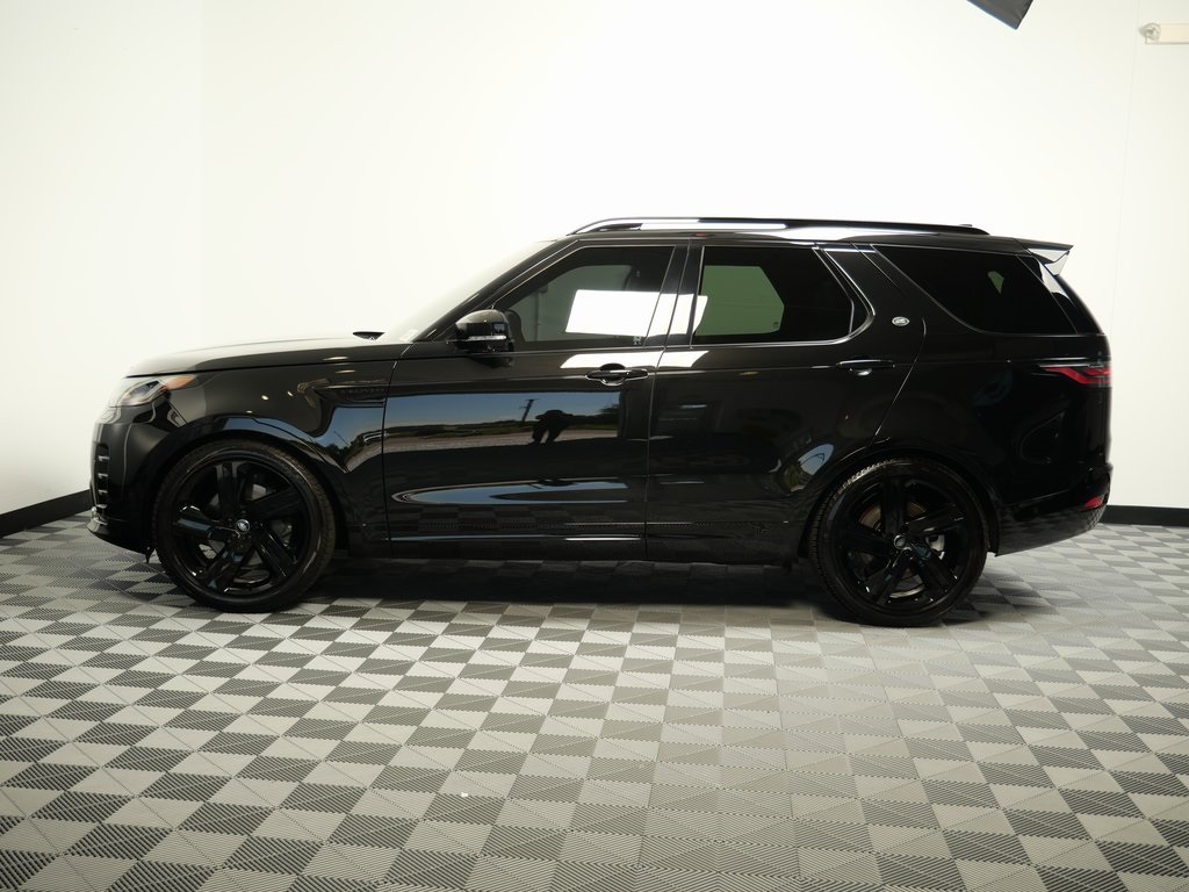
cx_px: 594
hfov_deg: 51.4
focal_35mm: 36
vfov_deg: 39.7
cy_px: 446
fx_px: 1237
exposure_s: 1/200
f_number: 4
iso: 200
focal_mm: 18
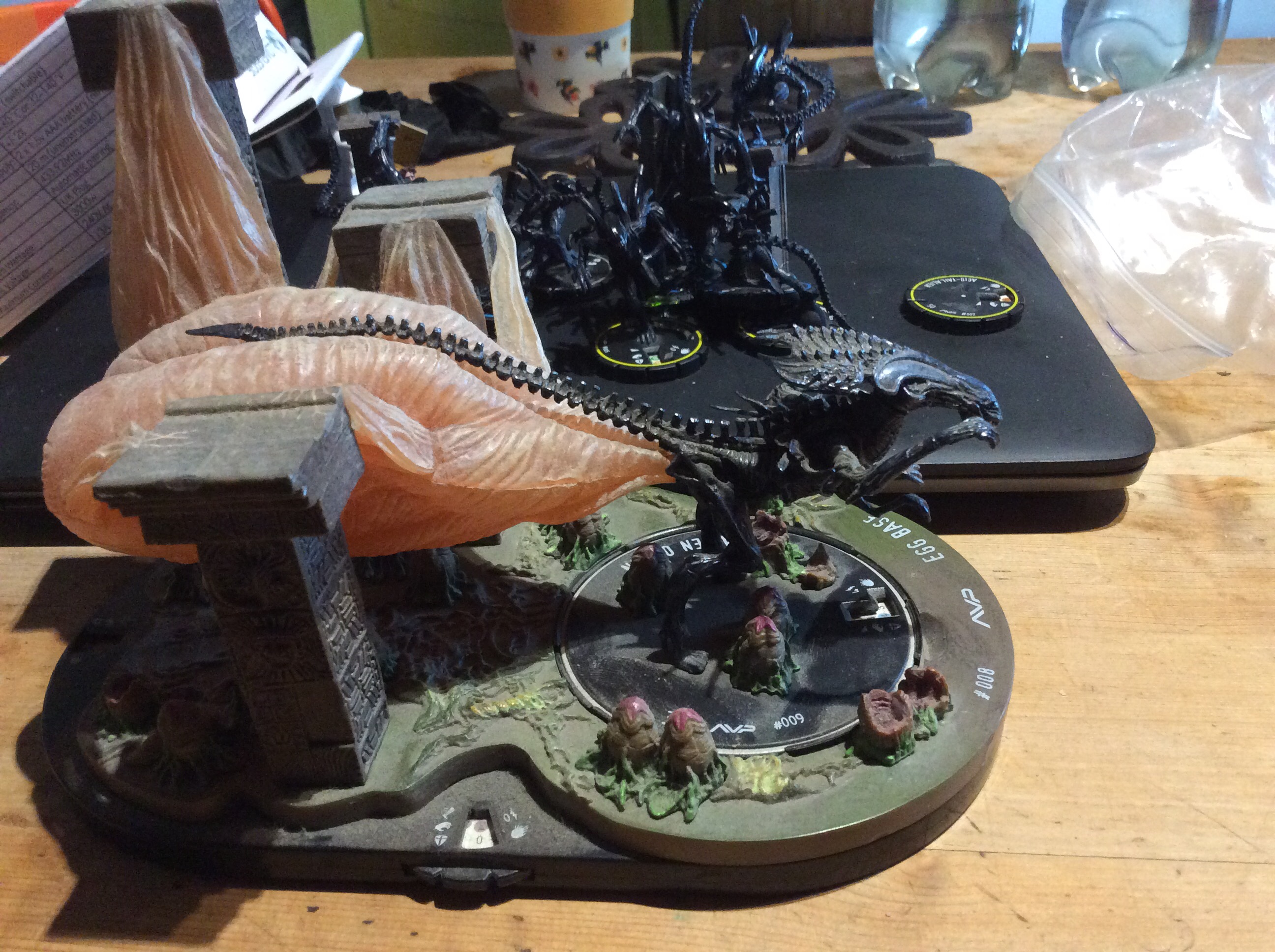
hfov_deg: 56.9
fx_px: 1177
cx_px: 638
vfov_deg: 44.1
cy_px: 476
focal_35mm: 32
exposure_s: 1/25
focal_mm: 3.3
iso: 320
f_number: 2.4
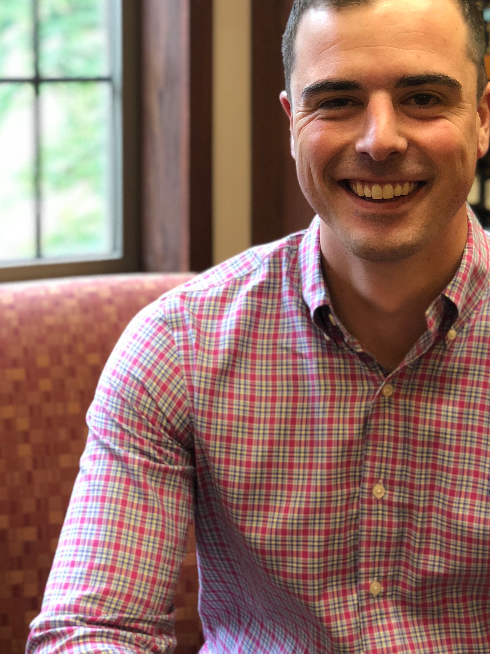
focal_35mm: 77
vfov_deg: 25.3
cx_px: 269
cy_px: 245
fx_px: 1453
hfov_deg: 19.1
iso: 125
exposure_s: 1/40
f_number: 2.4
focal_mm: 6
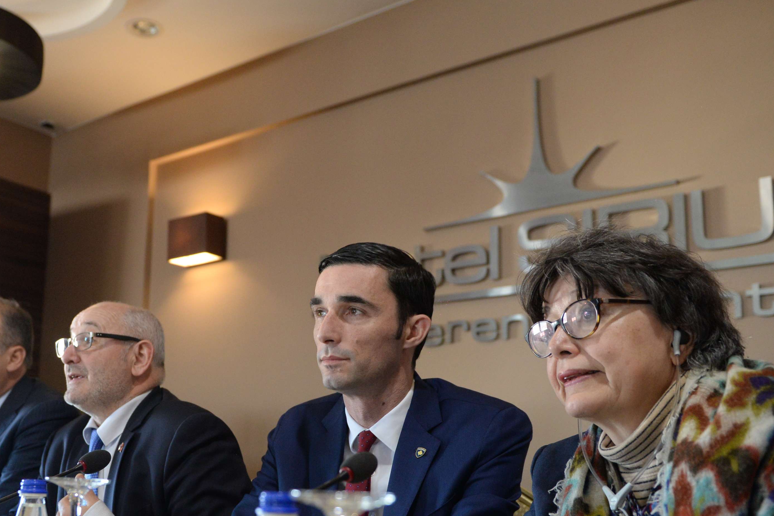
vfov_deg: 31.6
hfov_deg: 45.8
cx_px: 267
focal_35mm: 42
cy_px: 353
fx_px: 903
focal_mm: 26
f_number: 2.8
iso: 2500
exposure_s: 1/160
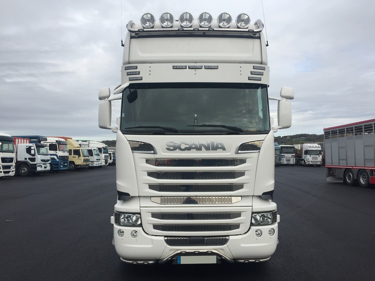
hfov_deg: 61.7
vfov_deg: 48.2
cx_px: 188
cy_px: 140
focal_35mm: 29
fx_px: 314
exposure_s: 1/1412
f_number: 2.2
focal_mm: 4.15
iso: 32
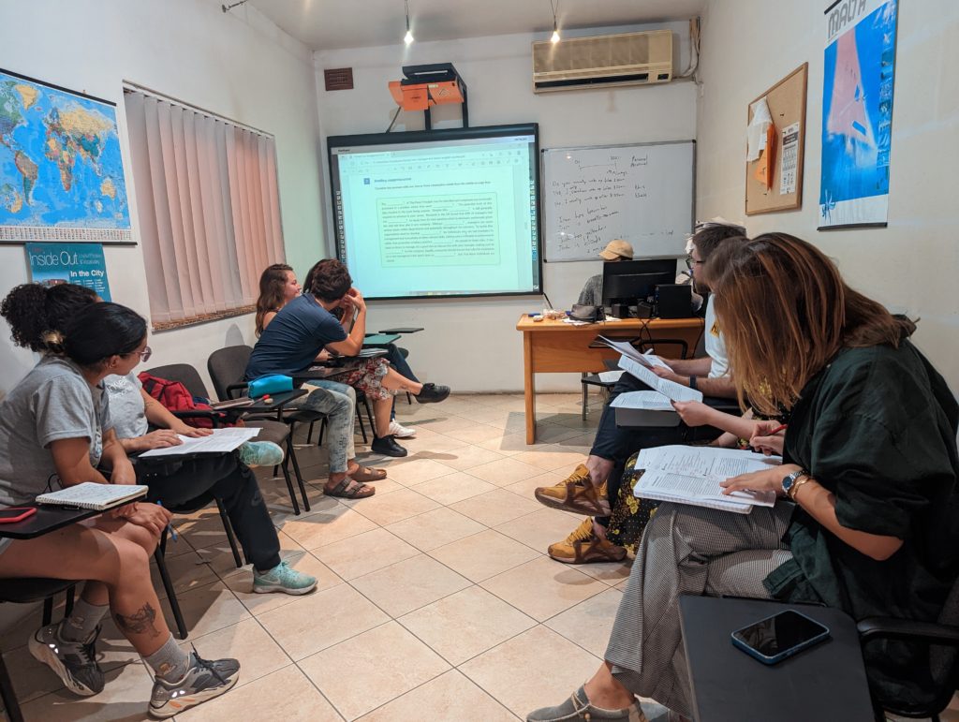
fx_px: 666
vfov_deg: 56.9
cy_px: 361
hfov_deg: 71.5
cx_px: 480
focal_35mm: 24
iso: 368
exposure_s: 1/50
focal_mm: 6.81
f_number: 1.85
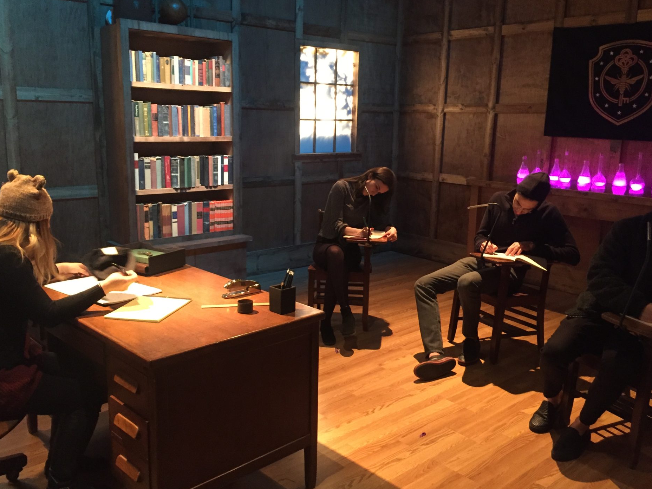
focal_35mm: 32
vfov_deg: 44.2
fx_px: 603
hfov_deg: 56.8
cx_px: 330
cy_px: 240
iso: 250
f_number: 2.2
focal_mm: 4.15
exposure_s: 1/20
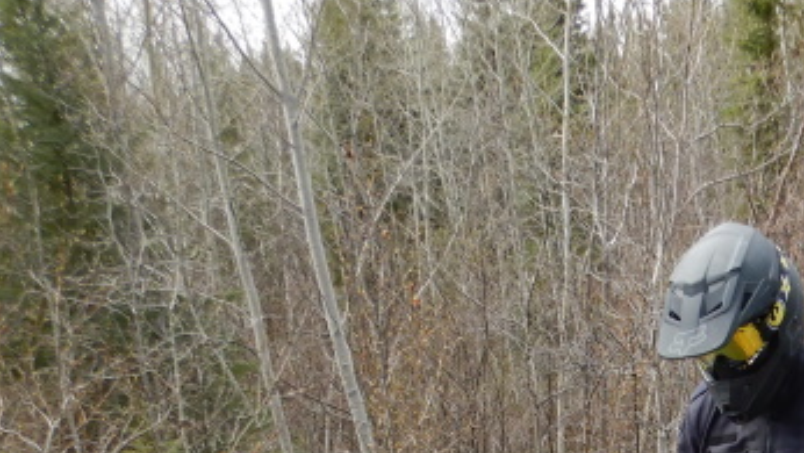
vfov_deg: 15.8
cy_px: 749
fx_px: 1450
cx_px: 818
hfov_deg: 28.9
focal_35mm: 68
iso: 125
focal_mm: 4.3
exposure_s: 1/500
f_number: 2.8
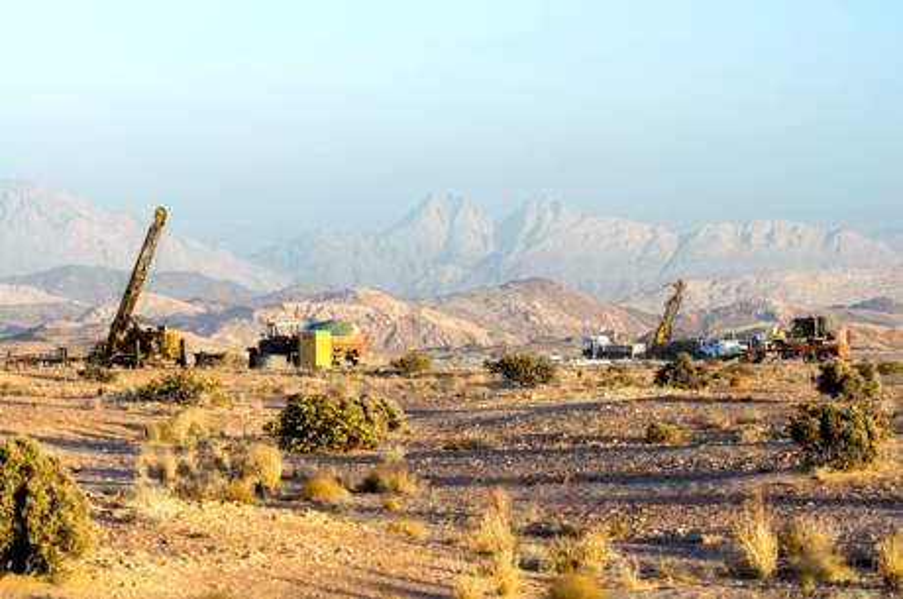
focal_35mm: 129
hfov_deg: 15.9
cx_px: 452
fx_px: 3230
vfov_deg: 10.6
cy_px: 300
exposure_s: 1/60
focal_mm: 86
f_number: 11
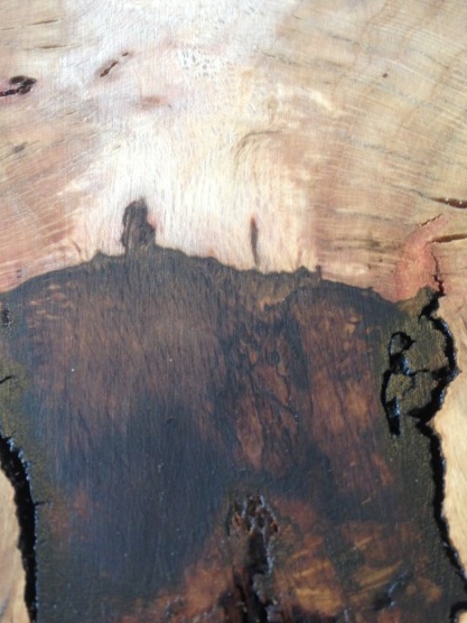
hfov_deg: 27.5
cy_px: 397
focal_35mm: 53
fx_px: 953
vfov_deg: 35.9
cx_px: 228
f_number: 2.4
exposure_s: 1/20
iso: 64
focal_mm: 4.13
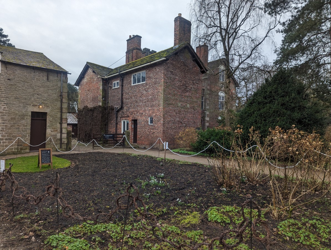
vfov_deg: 56.9
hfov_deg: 71.5
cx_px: 166
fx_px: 230
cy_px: 125
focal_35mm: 24
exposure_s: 1/456
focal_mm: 6.81
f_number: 1.85
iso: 36
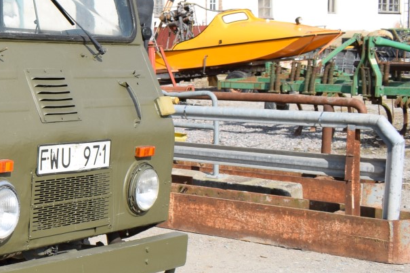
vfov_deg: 16.2
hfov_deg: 21.6
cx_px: -134
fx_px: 960
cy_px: 166
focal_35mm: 84
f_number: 10
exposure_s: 1/400
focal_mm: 21
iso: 200
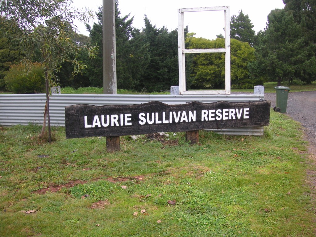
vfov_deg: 38.7
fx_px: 338
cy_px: 118
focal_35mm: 37
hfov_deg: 50.1
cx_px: 158
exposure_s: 1/90
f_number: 2.8
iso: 50
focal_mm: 6.1
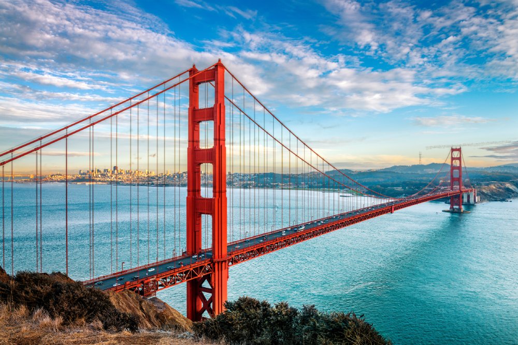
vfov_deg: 46.4
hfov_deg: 65.5
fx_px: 403
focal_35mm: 28
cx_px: 259
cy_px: 172
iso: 100
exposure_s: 1/80
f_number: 11
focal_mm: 28
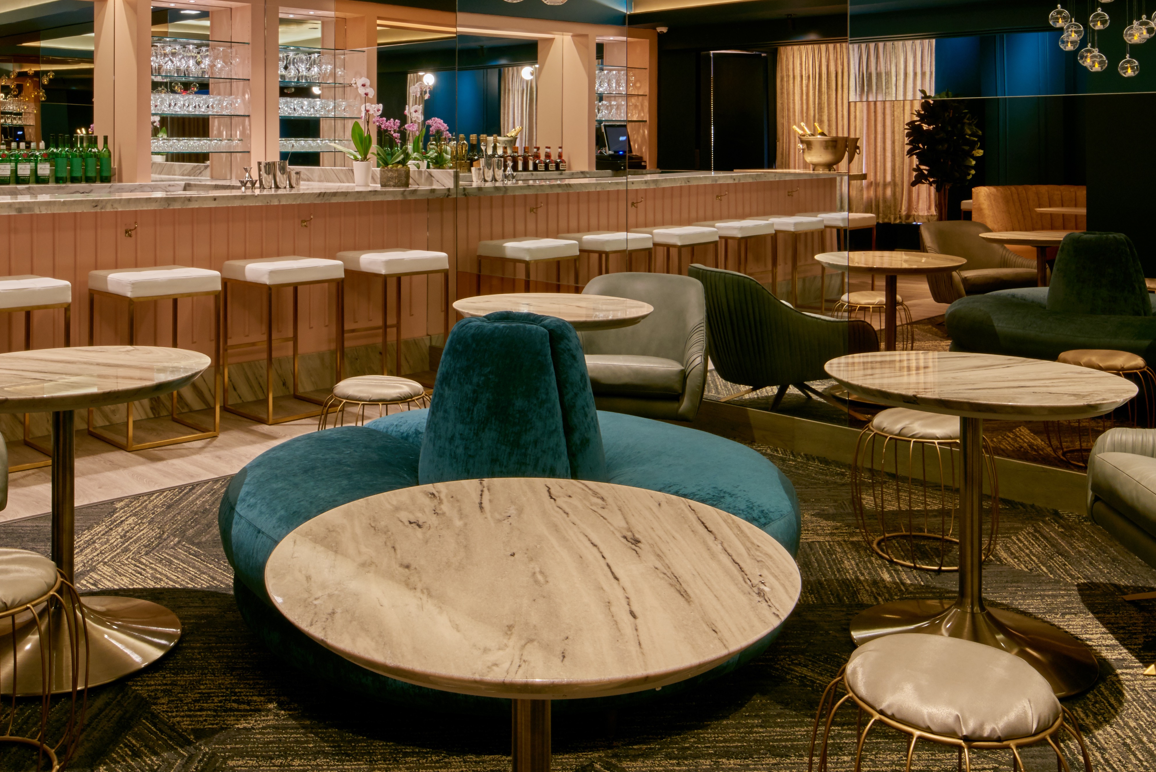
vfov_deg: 35.7
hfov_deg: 54.2
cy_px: 82
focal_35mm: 35
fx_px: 1124
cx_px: 483
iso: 64
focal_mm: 19
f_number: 16
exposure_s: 5
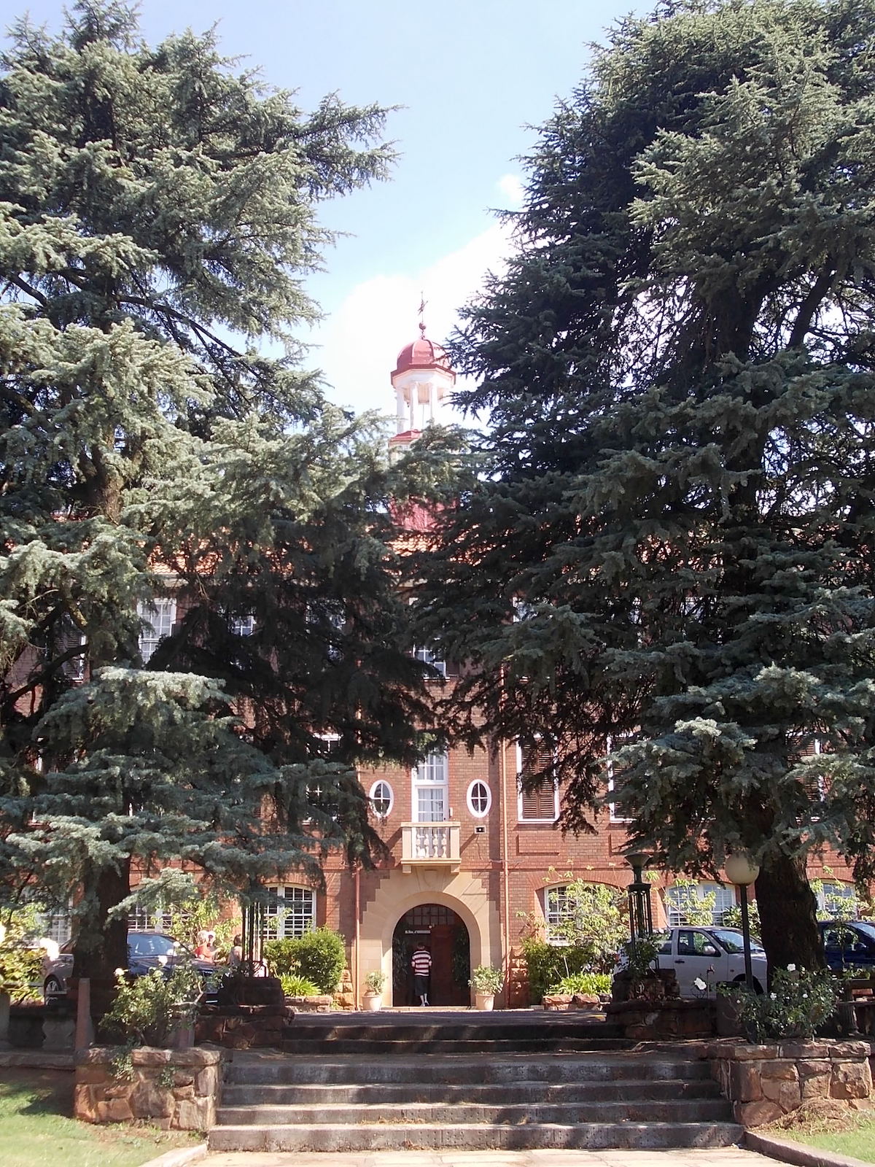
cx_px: 438
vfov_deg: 43.9
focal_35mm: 43
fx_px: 1449
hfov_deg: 33.6
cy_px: 584
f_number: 3.3
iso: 80
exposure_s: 1/320
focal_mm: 6.1
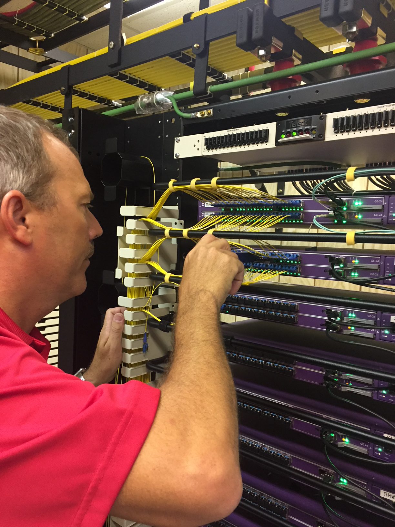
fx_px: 441
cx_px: 198
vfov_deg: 61.7
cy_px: 264
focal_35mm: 29
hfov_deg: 48.2
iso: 160
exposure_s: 1/30
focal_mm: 4.15
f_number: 2.2
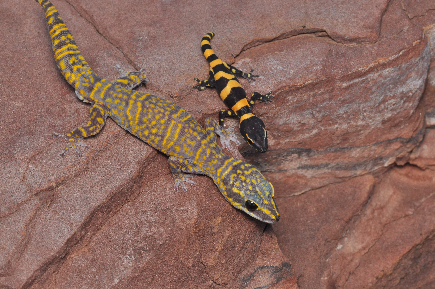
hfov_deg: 13.1
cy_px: 144
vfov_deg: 8.7
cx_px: 218
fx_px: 1901
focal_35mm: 158
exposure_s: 1/100
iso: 400
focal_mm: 105
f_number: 16
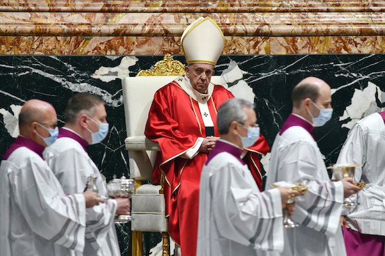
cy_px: 128
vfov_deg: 4.6
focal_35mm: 300
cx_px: 192
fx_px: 3208
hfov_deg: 6.9
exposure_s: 1/125
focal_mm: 300
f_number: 5.6
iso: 2000
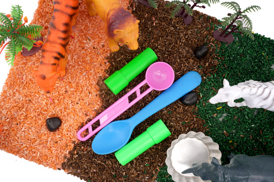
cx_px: 137
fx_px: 266
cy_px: 91
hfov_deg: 54.4
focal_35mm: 35
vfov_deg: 37.8
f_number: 14
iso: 100
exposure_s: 1/100
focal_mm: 35
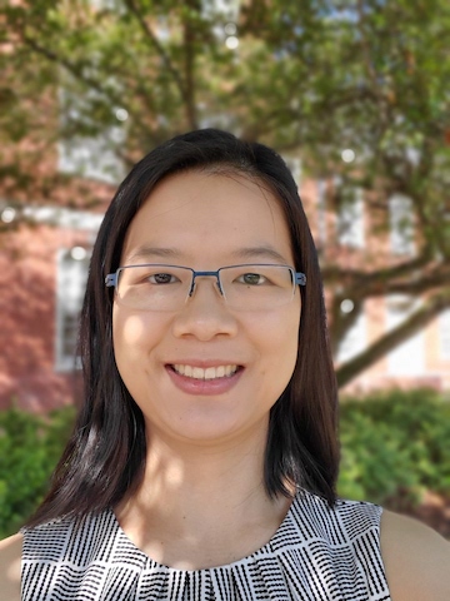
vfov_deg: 58.4
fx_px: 537
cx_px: 225
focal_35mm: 31
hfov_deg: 45.4
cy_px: 300
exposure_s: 1/479
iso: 50
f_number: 2.2
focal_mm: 3.25
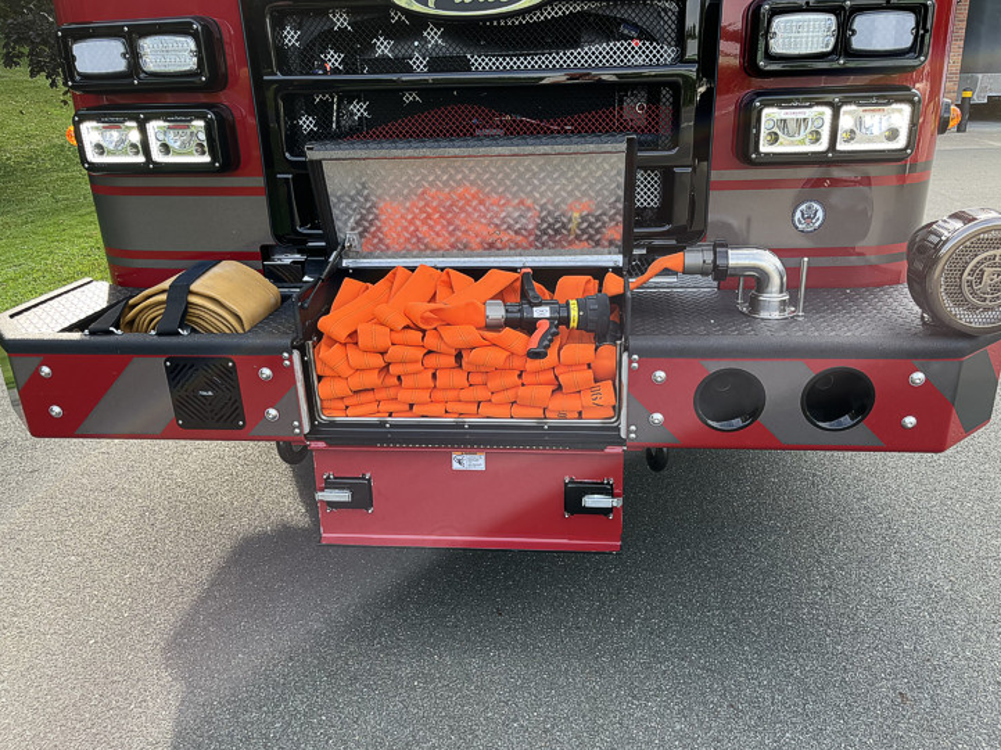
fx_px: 781
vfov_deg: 51.3
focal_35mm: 27
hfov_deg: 65.3
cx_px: 519
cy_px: 388
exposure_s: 1/345
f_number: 1.6
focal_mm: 5.1
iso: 50
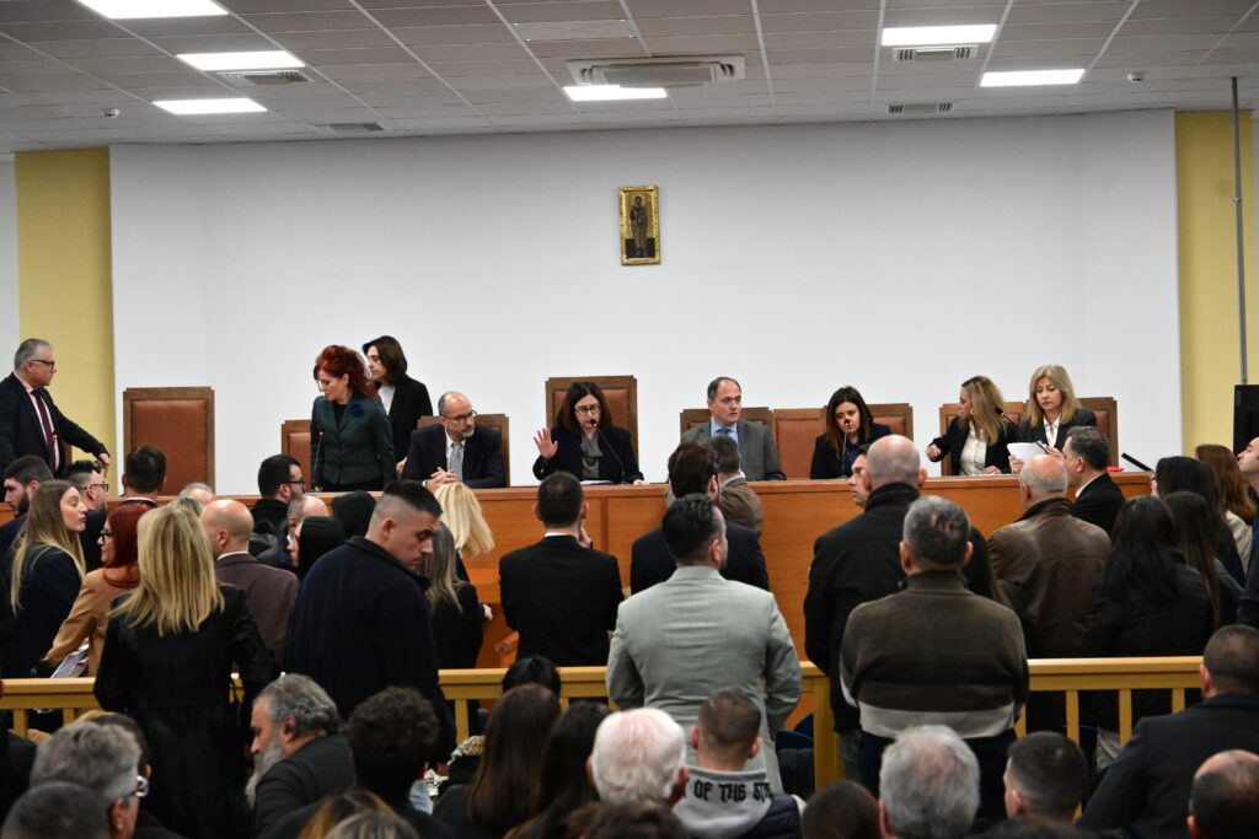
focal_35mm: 75
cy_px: 420
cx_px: 630
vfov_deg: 18.2
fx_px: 2623
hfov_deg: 27.0
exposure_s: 1/320
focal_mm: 75
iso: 8000
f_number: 5
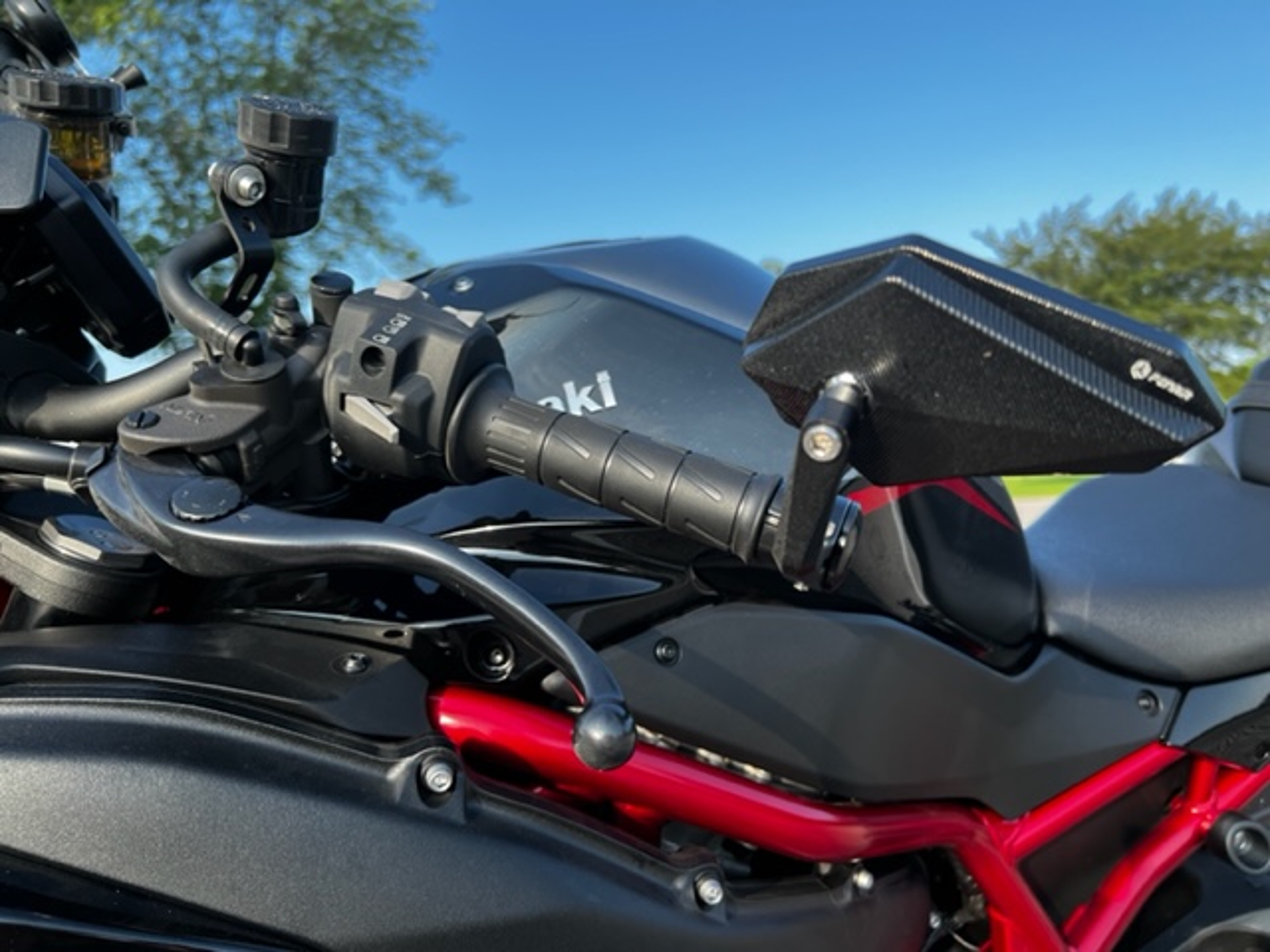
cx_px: 635
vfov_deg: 53.1
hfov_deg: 67.3
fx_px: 954
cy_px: 476
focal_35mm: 26
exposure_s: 1/873
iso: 50
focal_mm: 5.7
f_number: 1.5
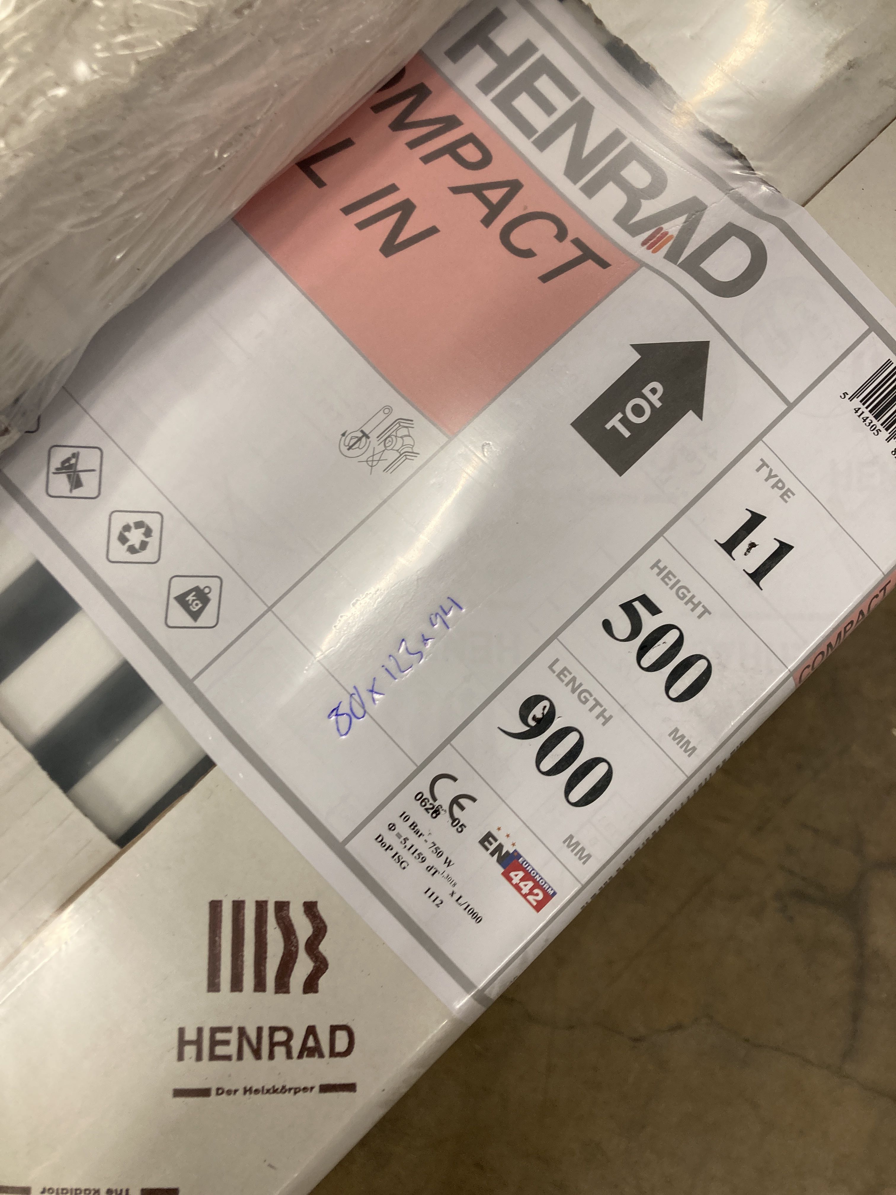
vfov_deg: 63.4
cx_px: 448
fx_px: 966
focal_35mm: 28
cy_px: 598
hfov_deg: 49.7
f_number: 1.8
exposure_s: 1/121
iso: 50
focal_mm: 3.99
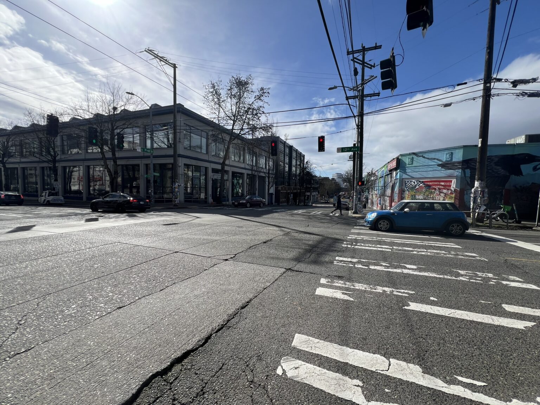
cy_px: 202
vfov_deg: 89.9
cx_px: 270
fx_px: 203
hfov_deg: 106.2
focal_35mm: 13
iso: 32
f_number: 1.8
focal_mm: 1.57
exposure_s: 1/1754
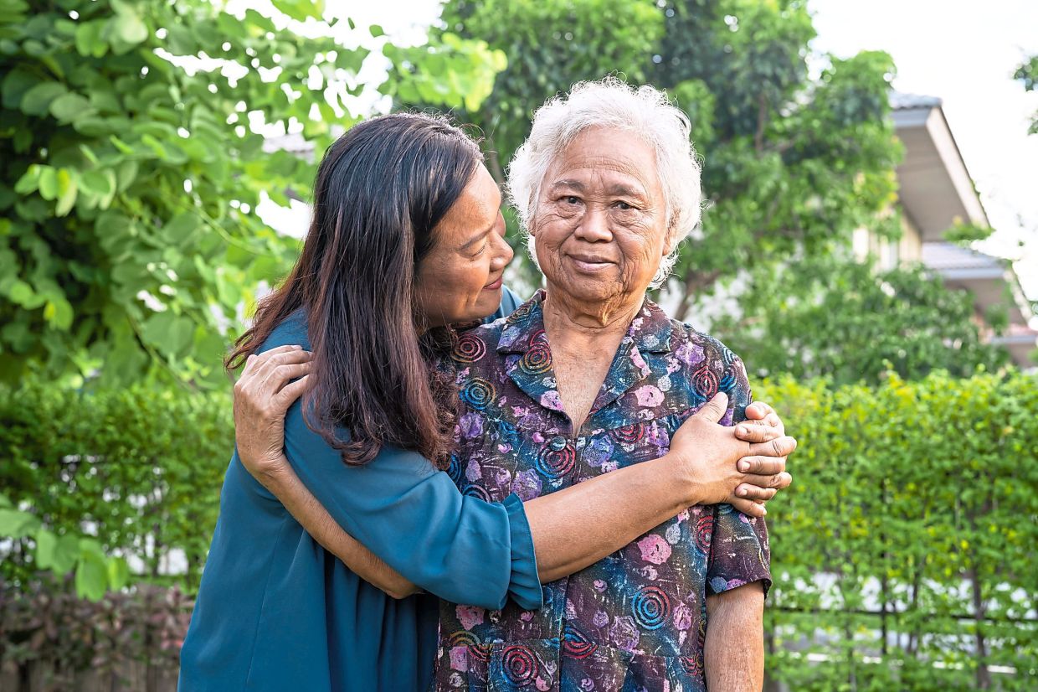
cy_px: 346
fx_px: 1441
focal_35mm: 50
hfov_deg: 39.6
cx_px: 519
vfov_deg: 27.0
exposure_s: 1/50
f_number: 4
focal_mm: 50
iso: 125
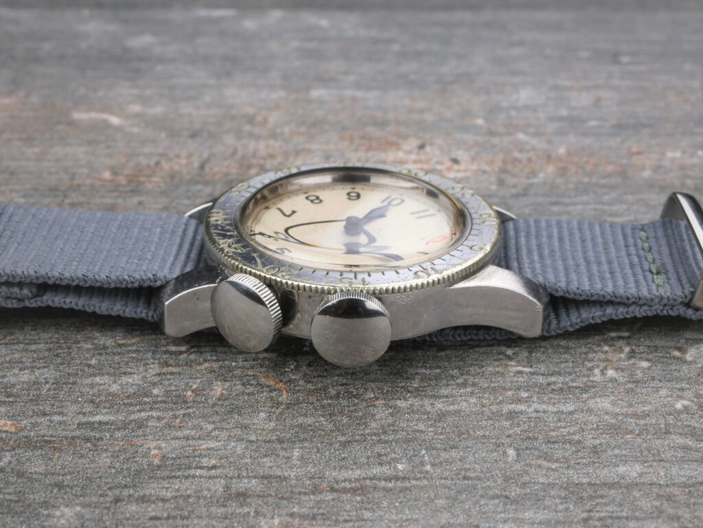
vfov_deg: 24.4
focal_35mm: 60
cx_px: 352
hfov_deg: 32.2
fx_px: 1219
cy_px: 264
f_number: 14
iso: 1600
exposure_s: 1/160
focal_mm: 30
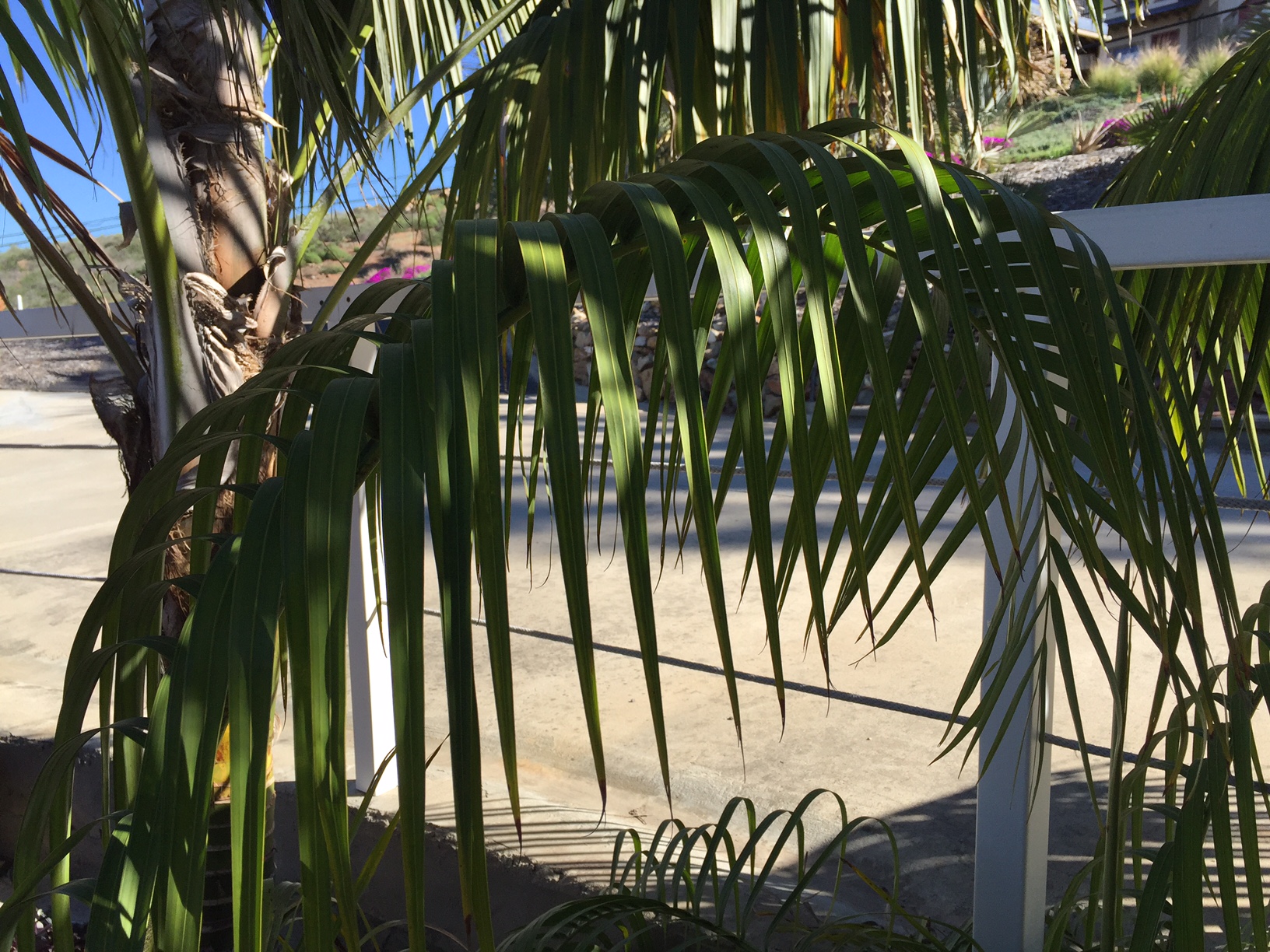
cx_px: 635
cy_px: 476
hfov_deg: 61.7
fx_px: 1064
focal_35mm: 29
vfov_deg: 48.2
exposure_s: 1/1276
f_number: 2.2
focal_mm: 4.15
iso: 32
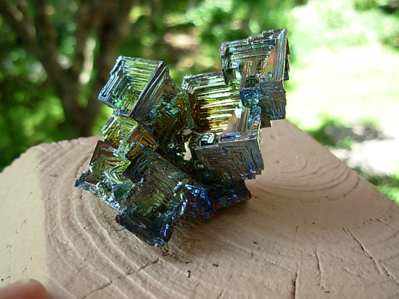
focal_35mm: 38
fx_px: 438
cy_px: 150
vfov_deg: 37.7
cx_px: 200
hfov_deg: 49.0
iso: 50
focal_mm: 6.3
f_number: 2.9
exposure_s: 1/78.3
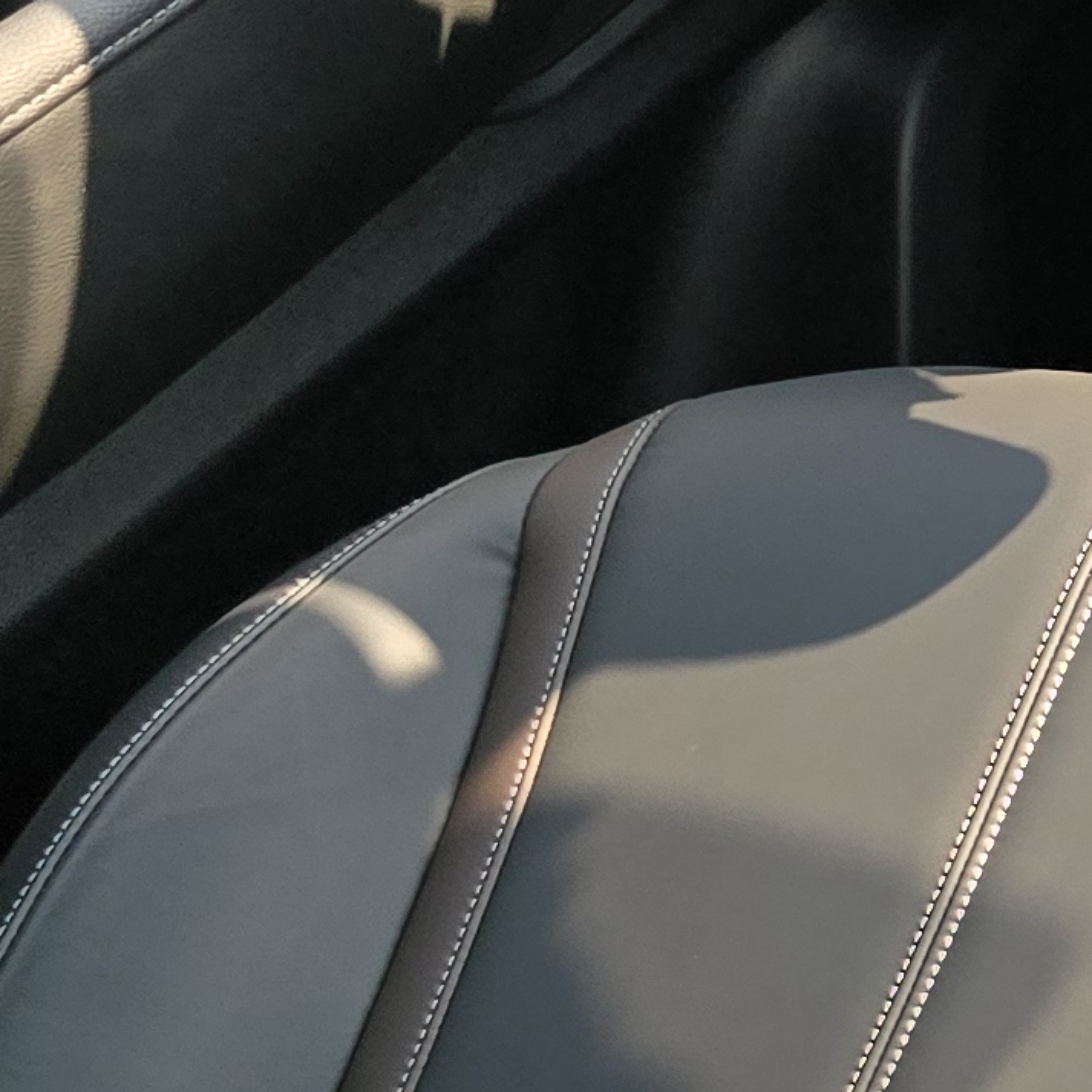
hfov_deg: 11.8
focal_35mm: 114
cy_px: 444
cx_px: 2775
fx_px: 4069
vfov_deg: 15.3
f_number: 1.7
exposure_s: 1/180
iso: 32
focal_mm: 6.3
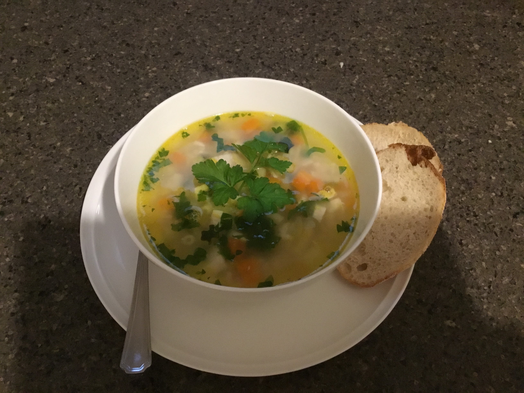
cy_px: 196
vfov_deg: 45.4
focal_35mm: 31
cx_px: 262
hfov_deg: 58.4
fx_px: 469
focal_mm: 3.3
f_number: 2.4
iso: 400
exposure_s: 1/17
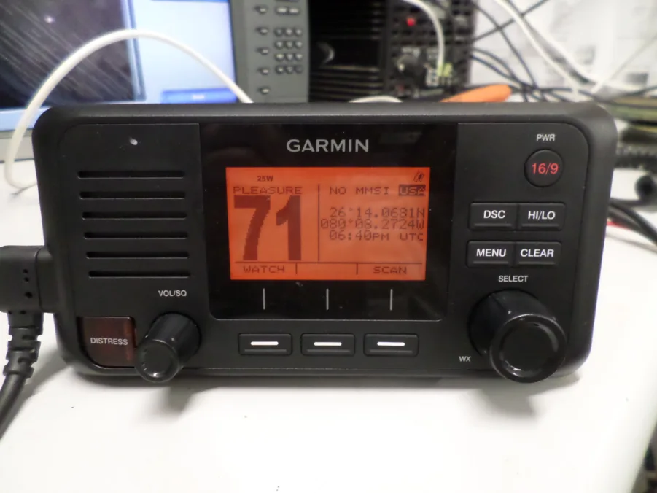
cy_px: 246
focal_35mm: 25
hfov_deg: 69.4
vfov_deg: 54.9
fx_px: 475
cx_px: 328
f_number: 2.5
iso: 400
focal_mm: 4.5
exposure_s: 1/30
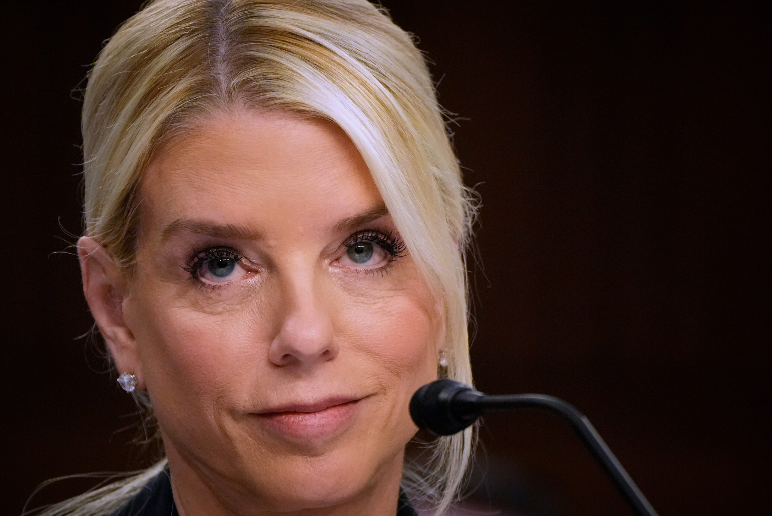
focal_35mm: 600
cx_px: 386
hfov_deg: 3.4
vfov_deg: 2.3
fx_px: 12878
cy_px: 258
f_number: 5.6
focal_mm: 400
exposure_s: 1/320
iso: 6400
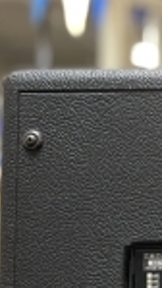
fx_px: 755
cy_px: 174
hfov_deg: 10.1
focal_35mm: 99
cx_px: 430
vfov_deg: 21.5
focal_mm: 4.2
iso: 200
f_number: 1.6
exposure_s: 1/60
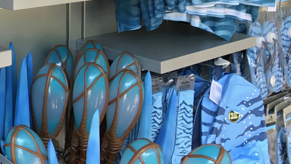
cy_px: -55
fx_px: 509
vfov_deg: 17.1
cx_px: -3
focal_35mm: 66
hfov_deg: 29.7
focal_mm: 3.99
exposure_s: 1/120
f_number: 1.8
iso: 40
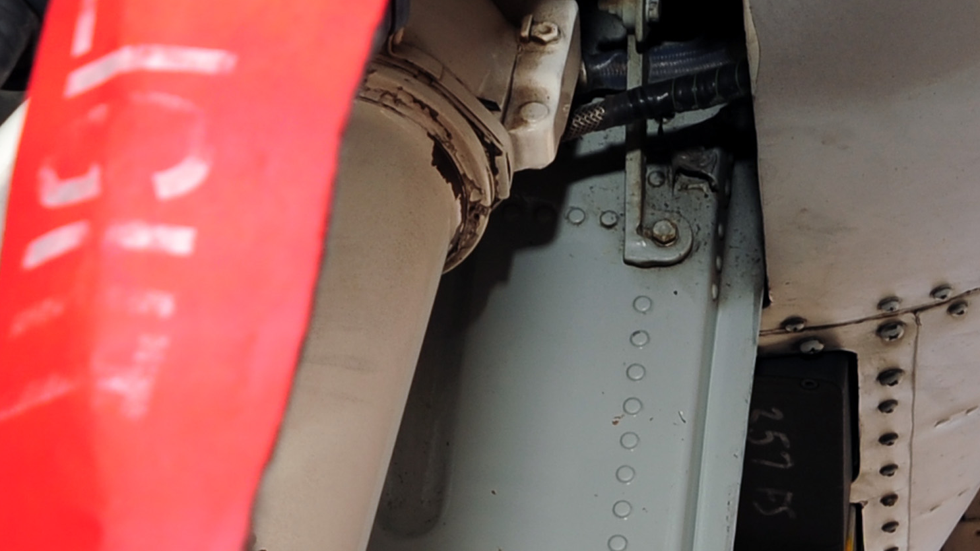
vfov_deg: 15.4
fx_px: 1871
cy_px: 846
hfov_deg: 25.6
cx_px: 1238
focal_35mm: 72
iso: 200
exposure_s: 1/160
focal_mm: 24
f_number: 7.1
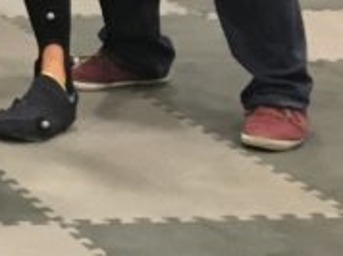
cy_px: -246
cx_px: -547
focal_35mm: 167
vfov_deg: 8.4
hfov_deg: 10.0
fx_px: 1653
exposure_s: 1/17
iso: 200
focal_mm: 4.15
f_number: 2.2
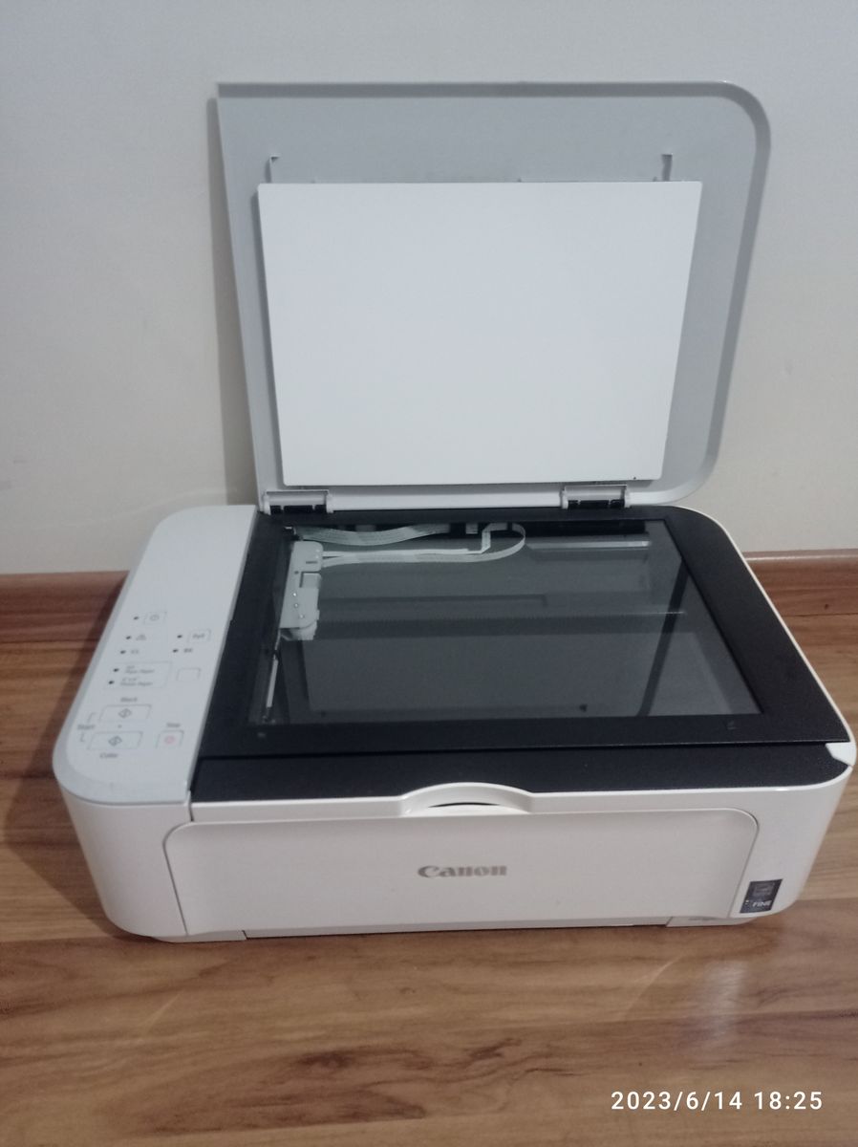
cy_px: 574
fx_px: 927
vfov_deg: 63.5
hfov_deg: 49.7
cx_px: 429
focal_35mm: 28
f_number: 1.79
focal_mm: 4.7
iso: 837
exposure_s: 1/20
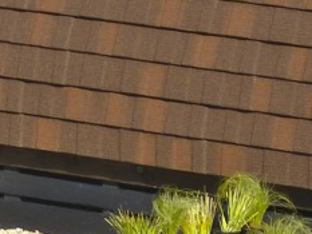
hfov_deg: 2.0
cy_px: -116
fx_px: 8901
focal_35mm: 987
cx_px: -228
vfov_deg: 1.5
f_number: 4.6
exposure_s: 1/400
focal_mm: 37
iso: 80
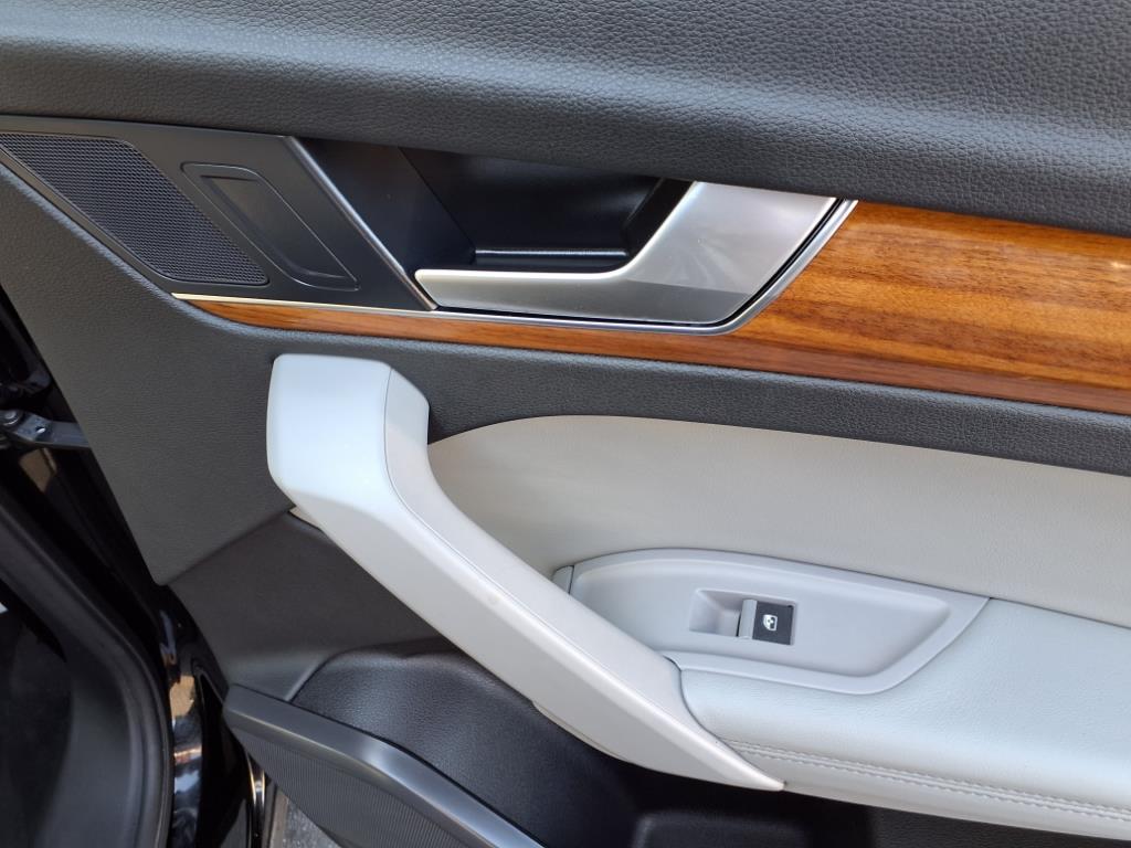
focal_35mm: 27
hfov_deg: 65.3
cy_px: 424
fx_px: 882
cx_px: 566
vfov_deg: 51.4
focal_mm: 3.58
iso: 64
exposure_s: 1/40
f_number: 1.9
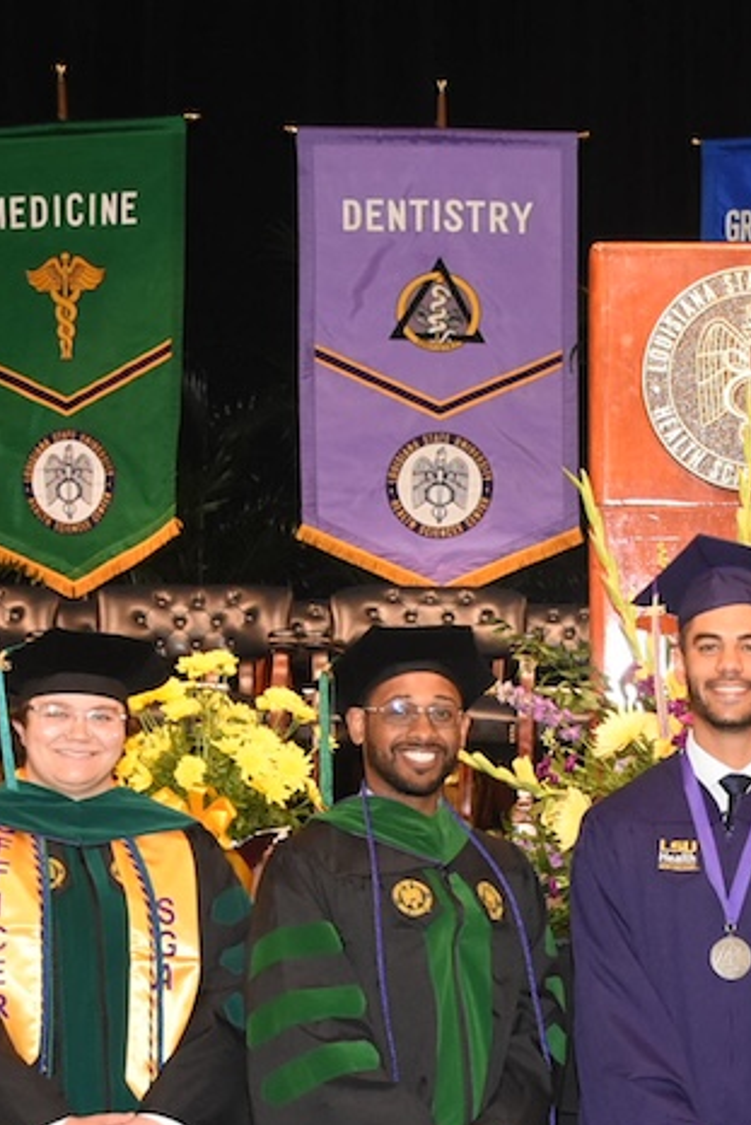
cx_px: 763
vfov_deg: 18.2
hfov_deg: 12.2
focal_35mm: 111
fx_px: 3482
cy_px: 879
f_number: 5.6
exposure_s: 1/125
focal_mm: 27
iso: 1600
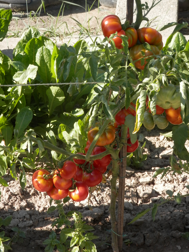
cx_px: 94
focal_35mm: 80
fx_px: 582
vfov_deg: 24.4
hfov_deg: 18.4
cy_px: 126
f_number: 4.6
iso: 80
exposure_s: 1/160
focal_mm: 14.4
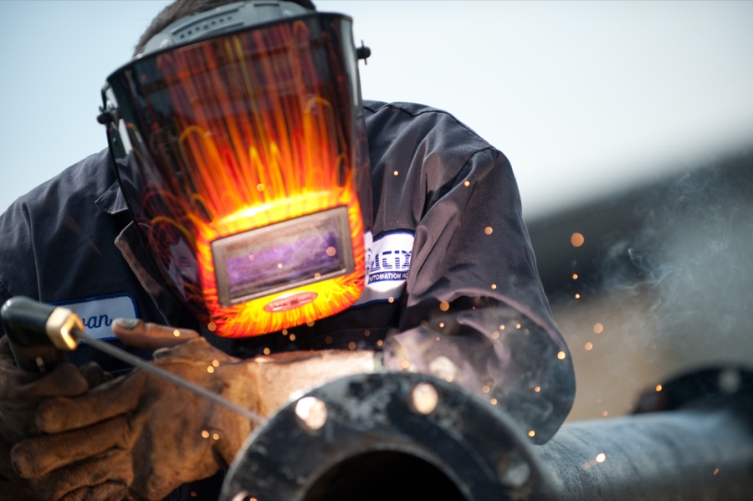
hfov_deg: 10.8
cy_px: 250
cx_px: 376
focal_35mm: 190
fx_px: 3972
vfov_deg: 7.2
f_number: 3.2
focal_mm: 190
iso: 200
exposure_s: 1/2000
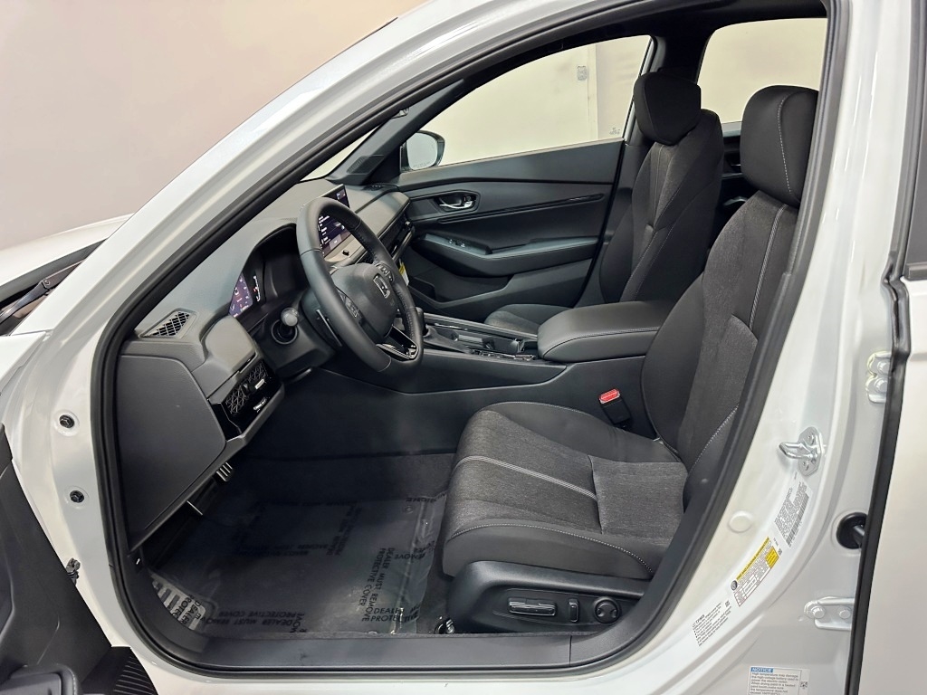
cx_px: 464
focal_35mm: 24
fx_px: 643
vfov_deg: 56.8
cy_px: 348
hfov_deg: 71.6
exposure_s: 1/60
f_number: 1.78
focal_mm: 6.86
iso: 640
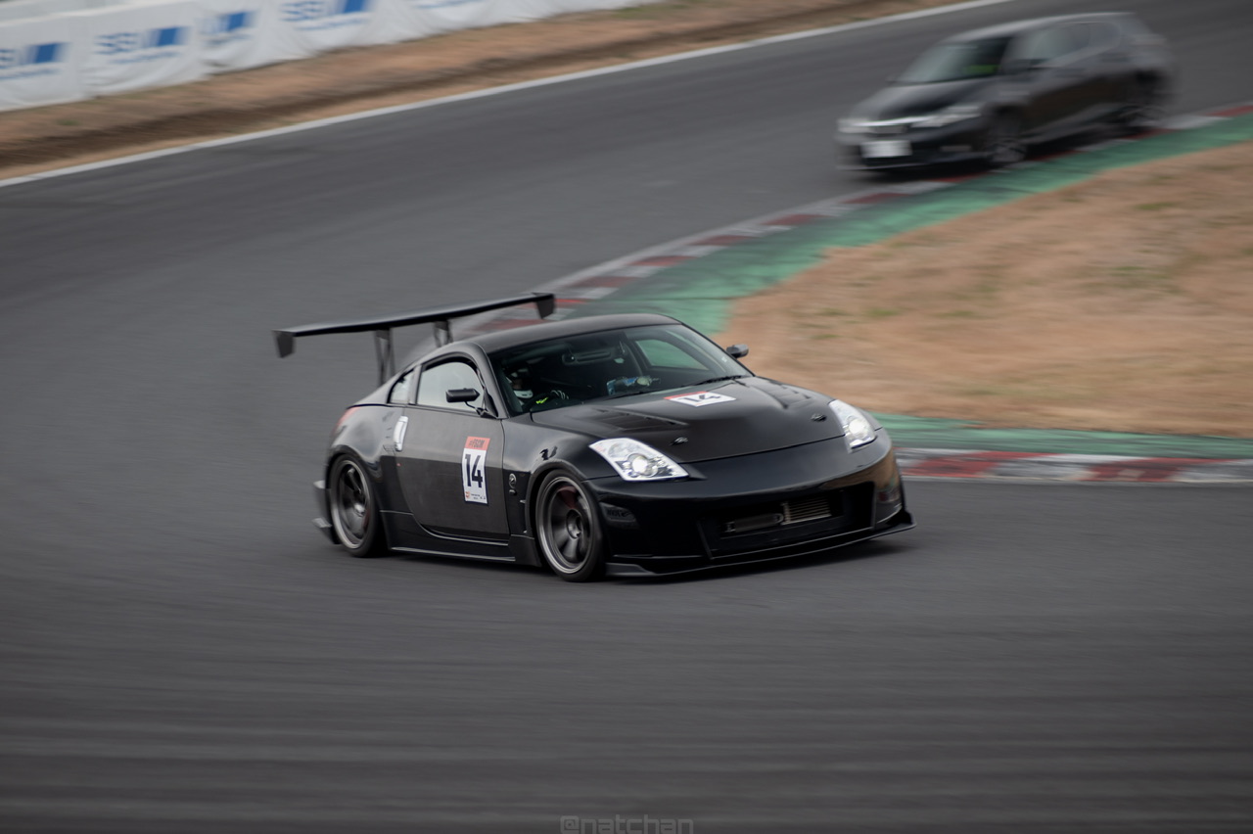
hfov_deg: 18.6
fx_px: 3826
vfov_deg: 12.4
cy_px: 417
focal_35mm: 110
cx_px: 626
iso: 100
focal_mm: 110
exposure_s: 1/80
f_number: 4.5
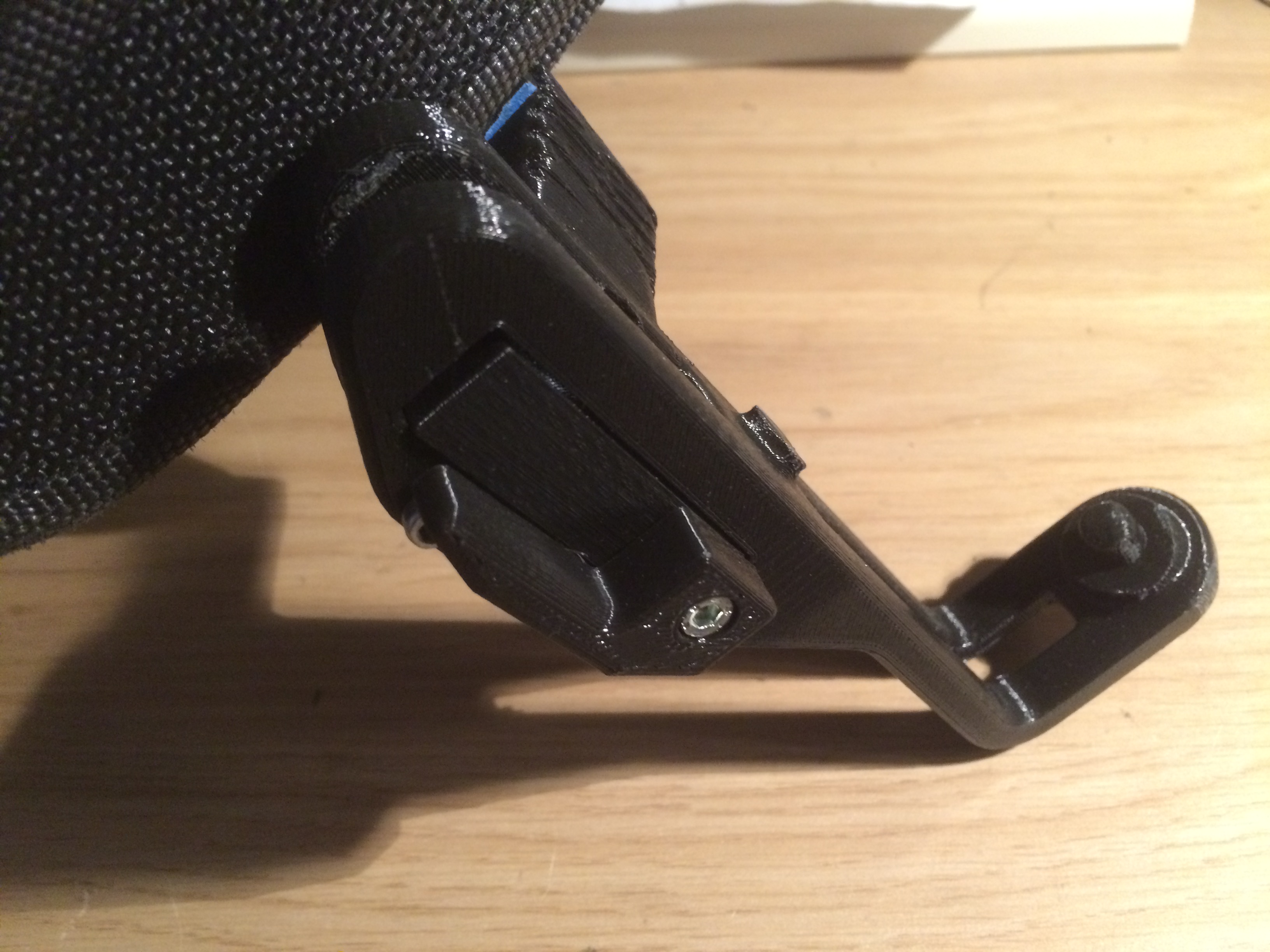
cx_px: 635
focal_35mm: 29
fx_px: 1064
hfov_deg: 61.7
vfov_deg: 48.2
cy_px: 476
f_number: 2.2
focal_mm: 4.15
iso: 320
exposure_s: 1/15
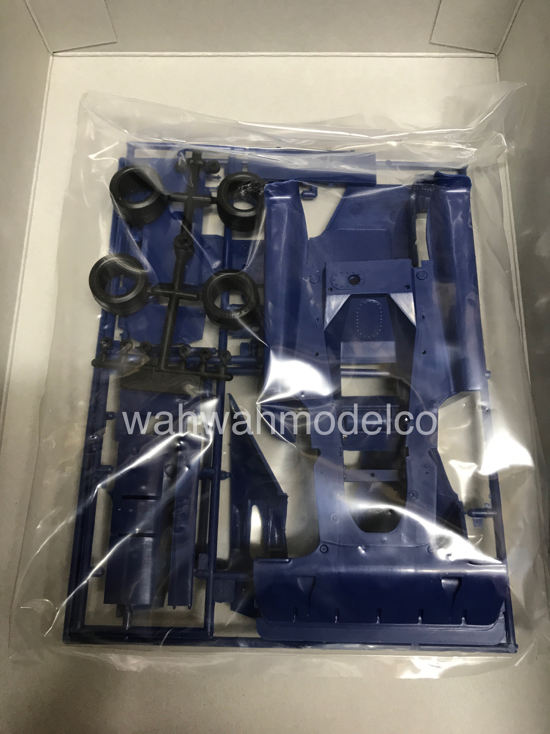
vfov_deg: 63.4
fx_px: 593
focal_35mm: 28
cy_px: 367
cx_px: 275
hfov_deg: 49.7
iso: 50
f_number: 1.8
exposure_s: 1/17
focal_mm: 3.99
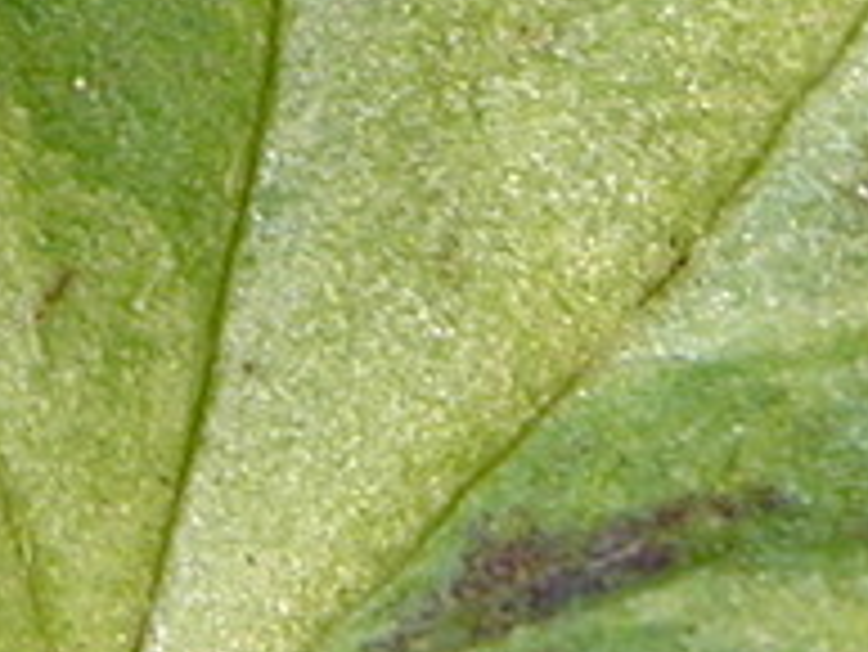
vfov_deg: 1.6
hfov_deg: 2.2
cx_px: -459
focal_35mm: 908
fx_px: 22782
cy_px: -540
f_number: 3.7
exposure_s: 1/5.9
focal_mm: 29.5
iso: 100
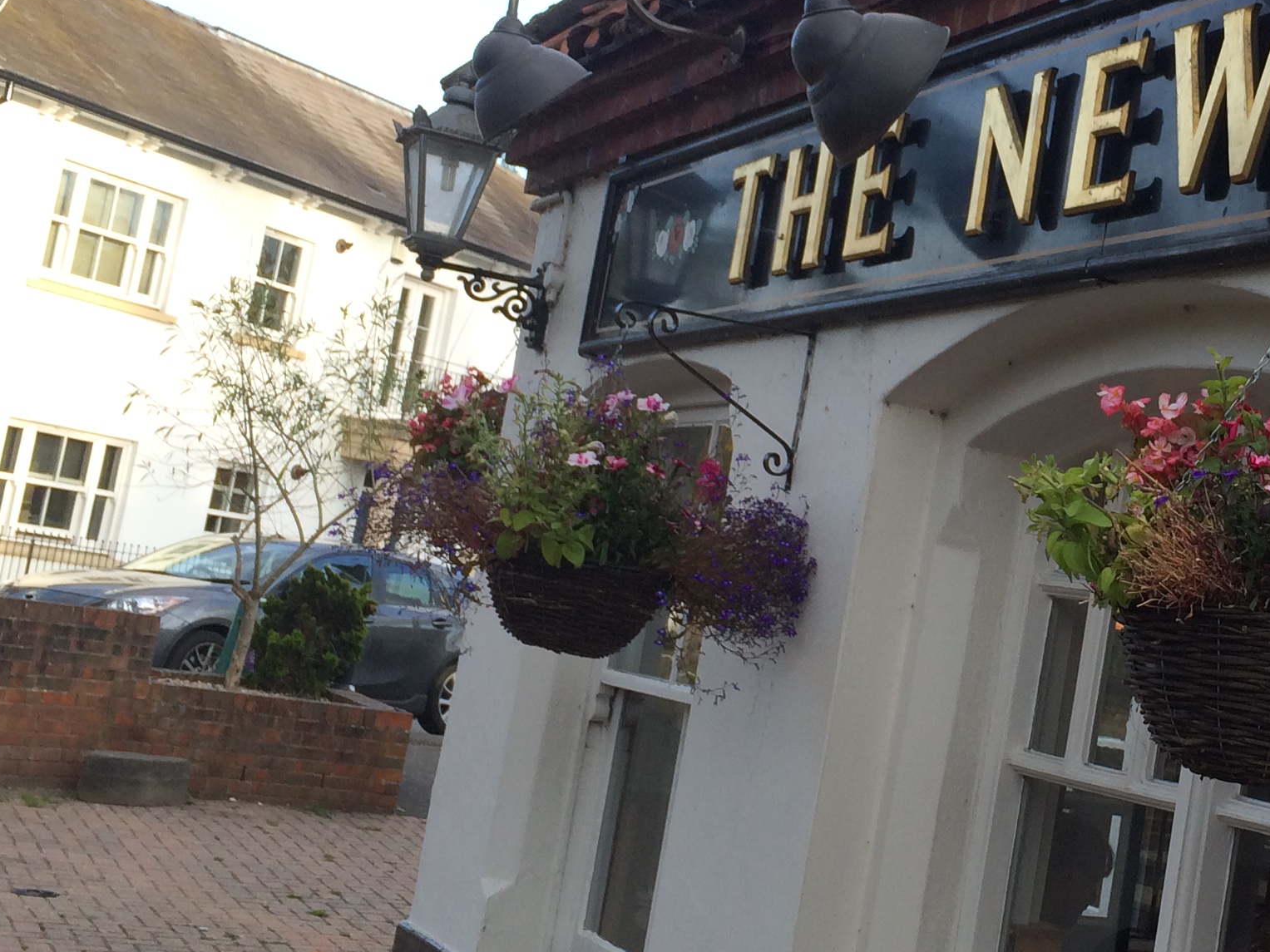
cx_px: 1118
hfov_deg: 30.0
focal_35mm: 62
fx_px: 2274
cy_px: 413
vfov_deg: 23.6
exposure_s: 1/293
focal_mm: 4.15
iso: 32
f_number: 2.2
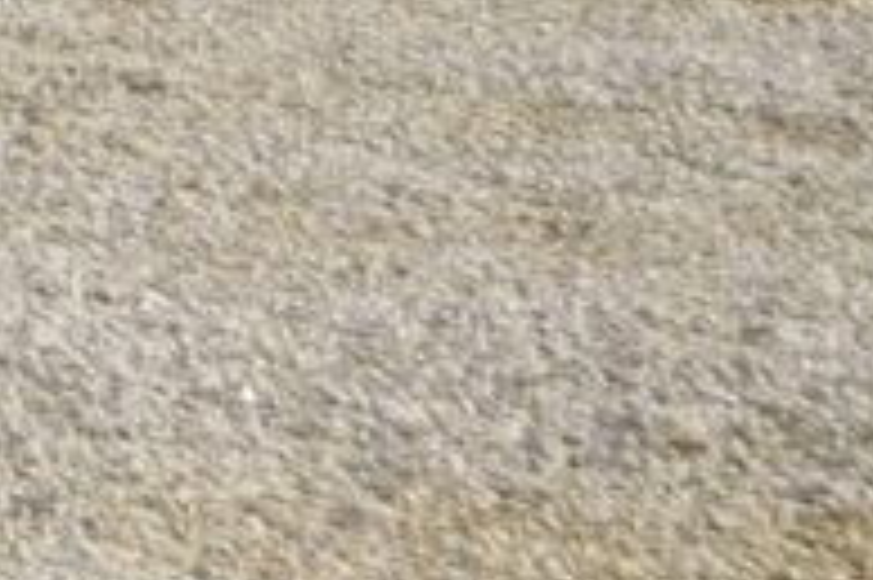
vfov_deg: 4.5
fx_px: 7195
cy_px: -985
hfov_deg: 6.0
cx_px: -2457
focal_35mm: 297
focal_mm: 25
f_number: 6.3
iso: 1250
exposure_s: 1/3200
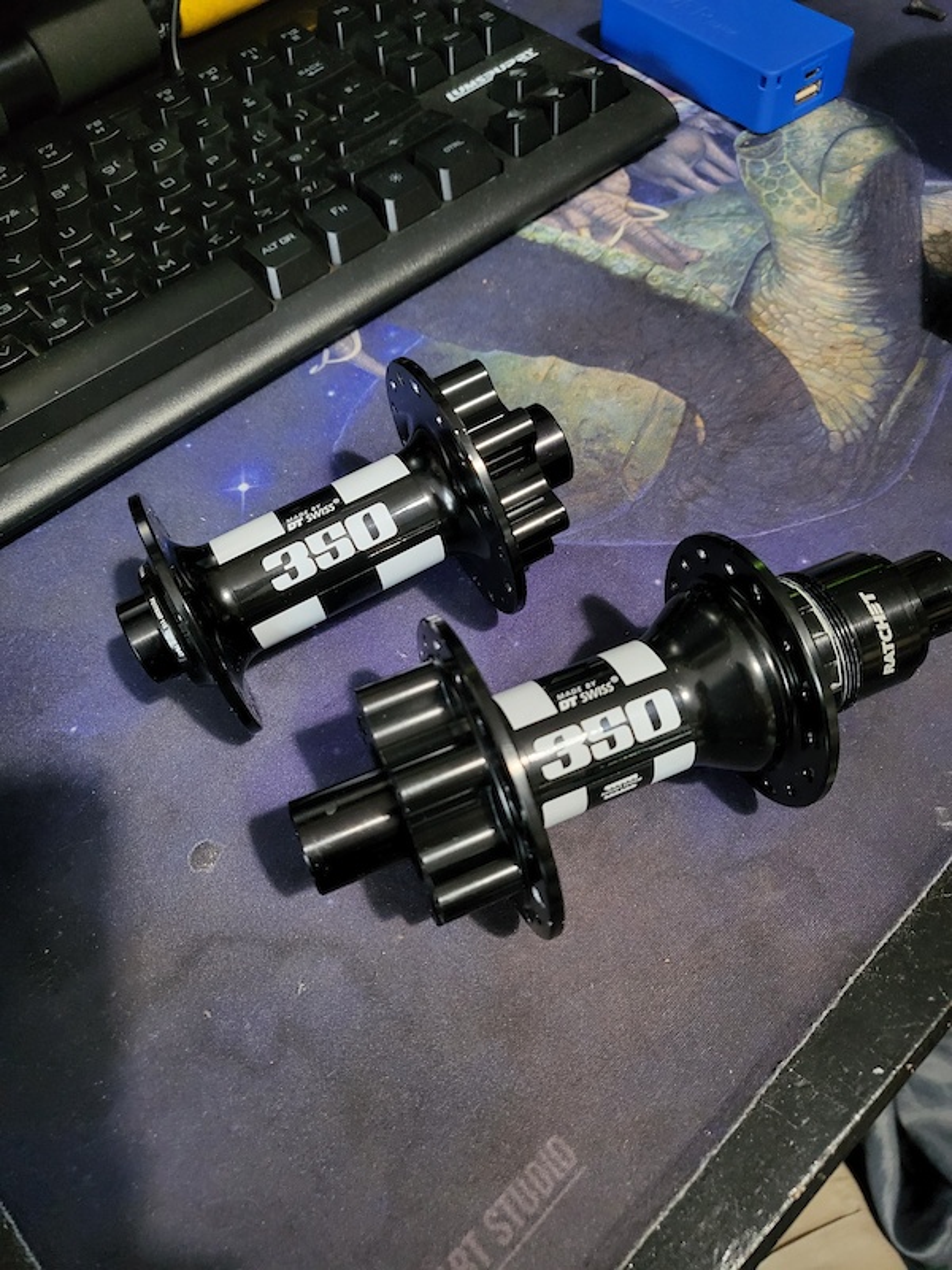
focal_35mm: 26
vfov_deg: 67.3
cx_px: 476
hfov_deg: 53.1
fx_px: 953
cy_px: 635
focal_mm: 4.25
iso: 800
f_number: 1.8
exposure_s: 1/25
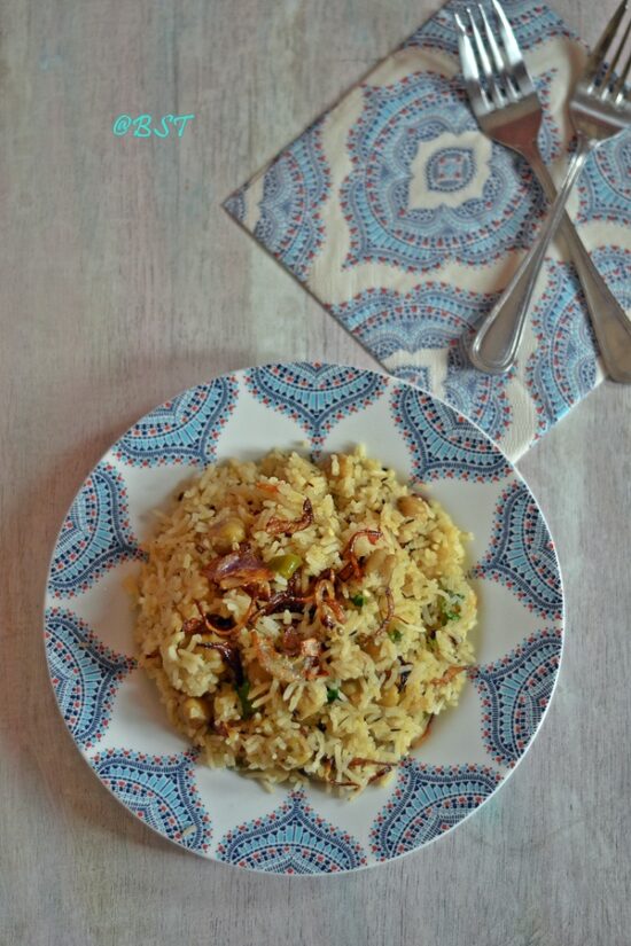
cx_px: 316
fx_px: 1972
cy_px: 473
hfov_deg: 18.2
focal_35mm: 75
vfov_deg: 27.0
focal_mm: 50
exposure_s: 1/60
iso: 800
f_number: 1.8
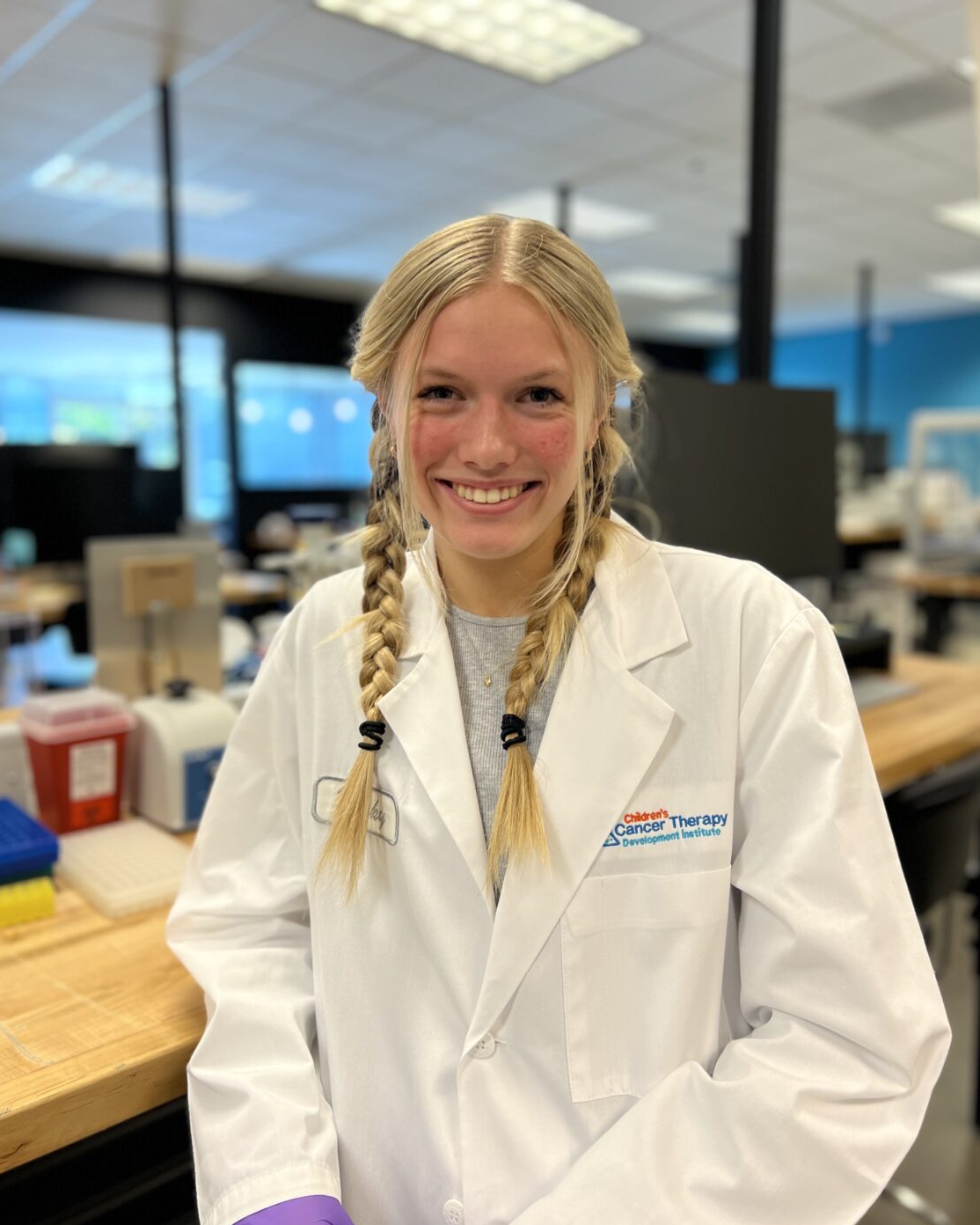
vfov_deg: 62.2
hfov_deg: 51.5
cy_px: 586
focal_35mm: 28
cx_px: 480
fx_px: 1015
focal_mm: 5.7
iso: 64
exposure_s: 1/60
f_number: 1.5
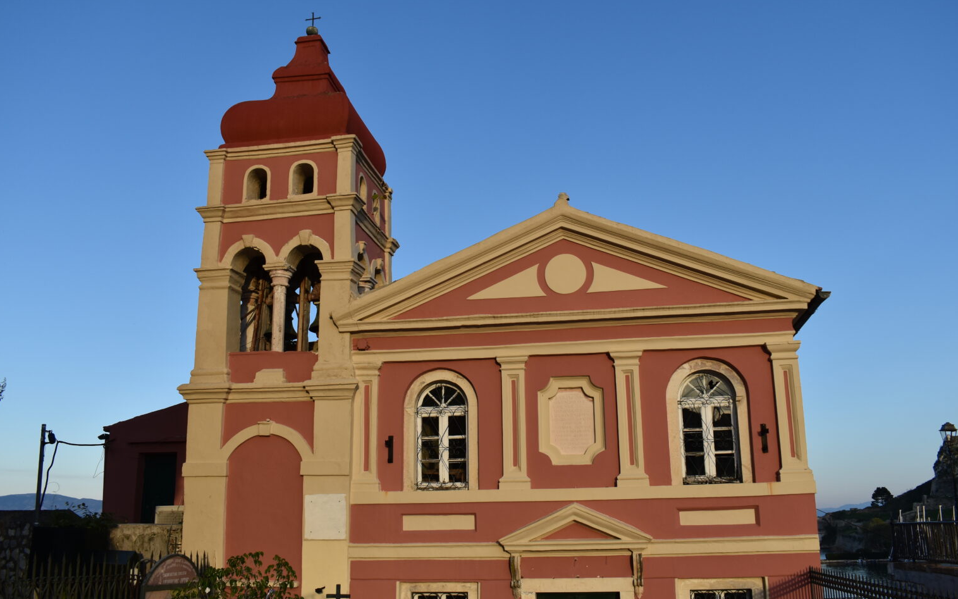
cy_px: 311
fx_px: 809
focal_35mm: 31
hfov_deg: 61.2
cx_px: 479
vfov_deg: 40.6
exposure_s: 1/250
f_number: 8
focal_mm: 20
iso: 160
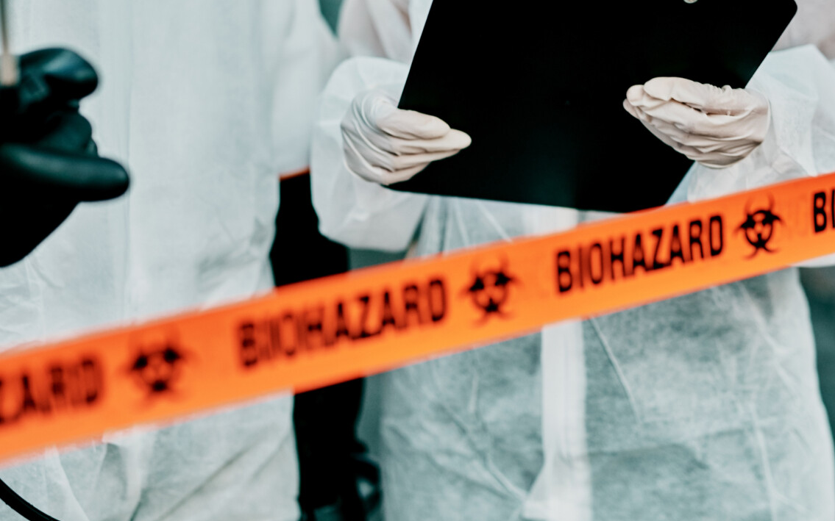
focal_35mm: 69
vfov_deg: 18.8
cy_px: 176
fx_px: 1570
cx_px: 459
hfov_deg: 29.8
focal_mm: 50
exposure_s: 1/800
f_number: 2
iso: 640
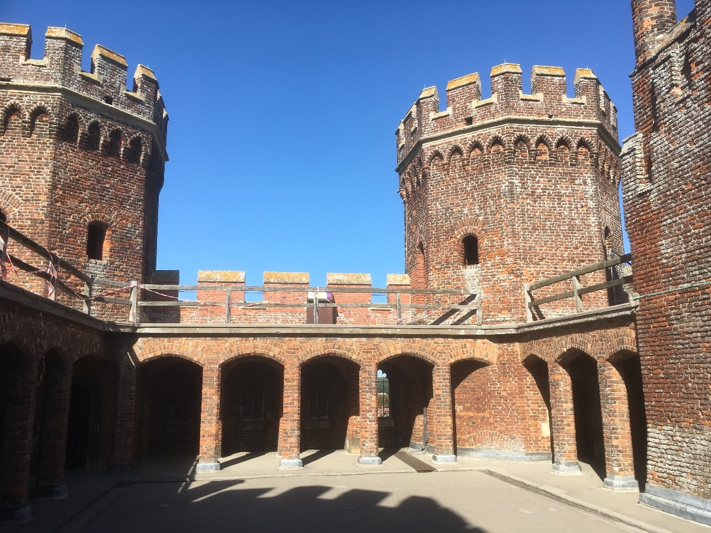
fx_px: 596
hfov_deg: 61.7
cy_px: 266
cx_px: 356
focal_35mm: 29
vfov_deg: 48.2
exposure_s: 1/1083
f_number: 2.2
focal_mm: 4.15
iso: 25
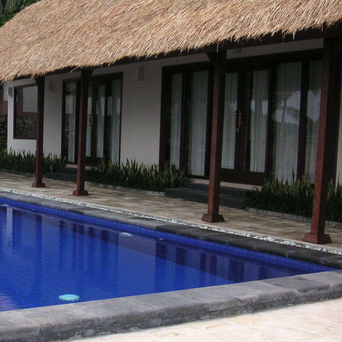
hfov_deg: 27.5
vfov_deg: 28.0
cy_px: 224
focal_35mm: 61
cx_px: 60
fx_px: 682
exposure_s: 1/750
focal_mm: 6.1
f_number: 2.8
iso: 50
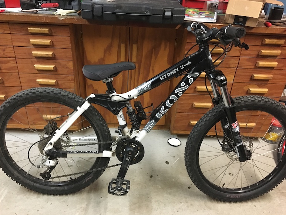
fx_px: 248
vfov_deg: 46.8
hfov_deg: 59.9
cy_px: 110
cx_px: 139
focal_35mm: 30
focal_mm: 4.15
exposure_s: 1/15
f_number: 2.2
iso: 250
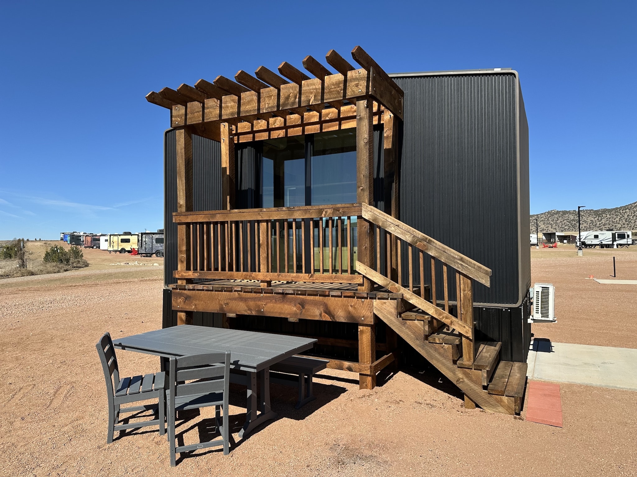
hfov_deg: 71.6
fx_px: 442
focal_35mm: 24
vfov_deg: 56.8
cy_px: 238
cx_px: 318
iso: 80
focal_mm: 6.86
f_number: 1.78
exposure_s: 1/3861
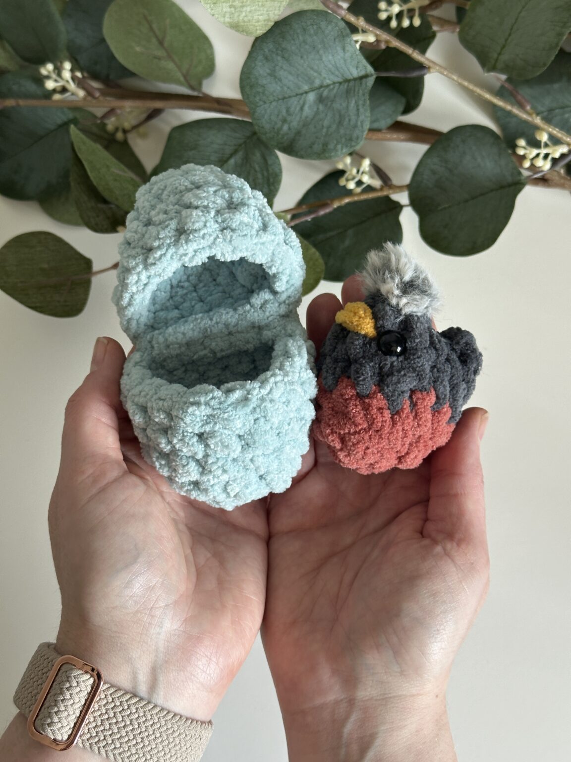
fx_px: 1056
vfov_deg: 39.7
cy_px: 381
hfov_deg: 30.3
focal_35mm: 48
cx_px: 286
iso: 100
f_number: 1.78
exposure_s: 1/60
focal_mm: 6.86
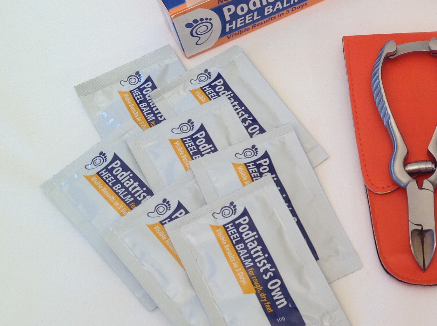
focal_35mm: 66
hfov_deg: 28.1
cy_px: 96
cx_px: 409
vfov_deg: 22.1
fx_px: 832
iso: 50
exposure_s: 1/100
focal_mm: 4.28
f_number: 2.4
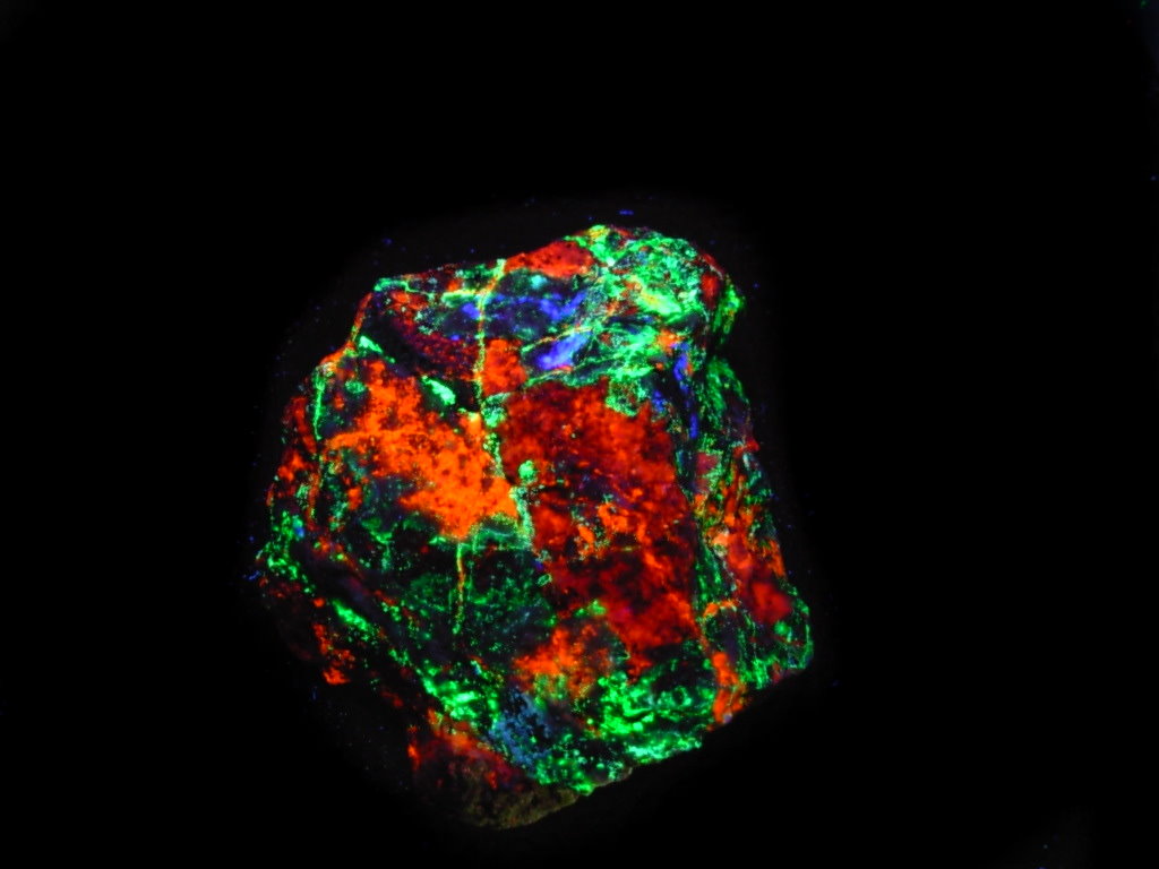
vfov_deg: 37.7
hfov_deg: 49.0
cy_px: 434
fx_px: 1272
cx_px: 580
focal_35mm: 38
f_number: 2.9
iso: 200
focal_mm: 6.3
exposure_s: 1
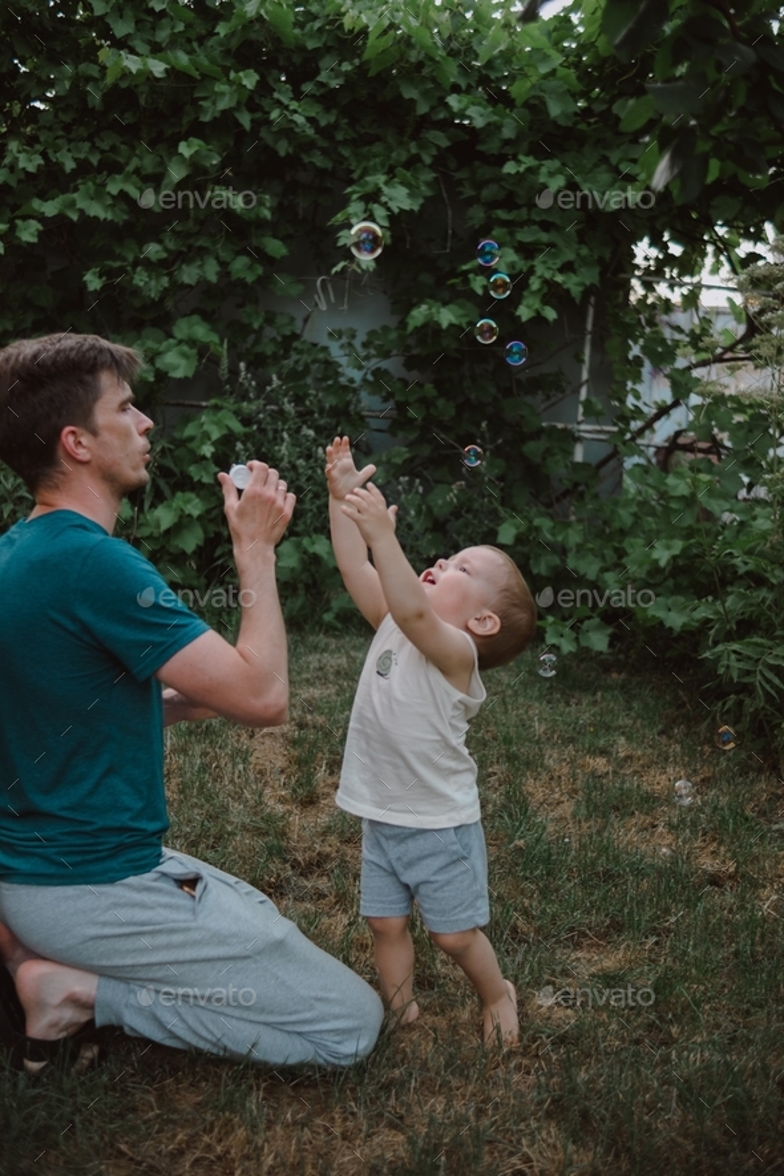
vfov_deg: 54.4
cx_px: 392
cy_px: 588
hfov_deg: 37.9
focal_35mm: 35
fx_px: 1143
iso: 320
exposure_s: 1/320
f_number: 1.8
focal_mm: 23
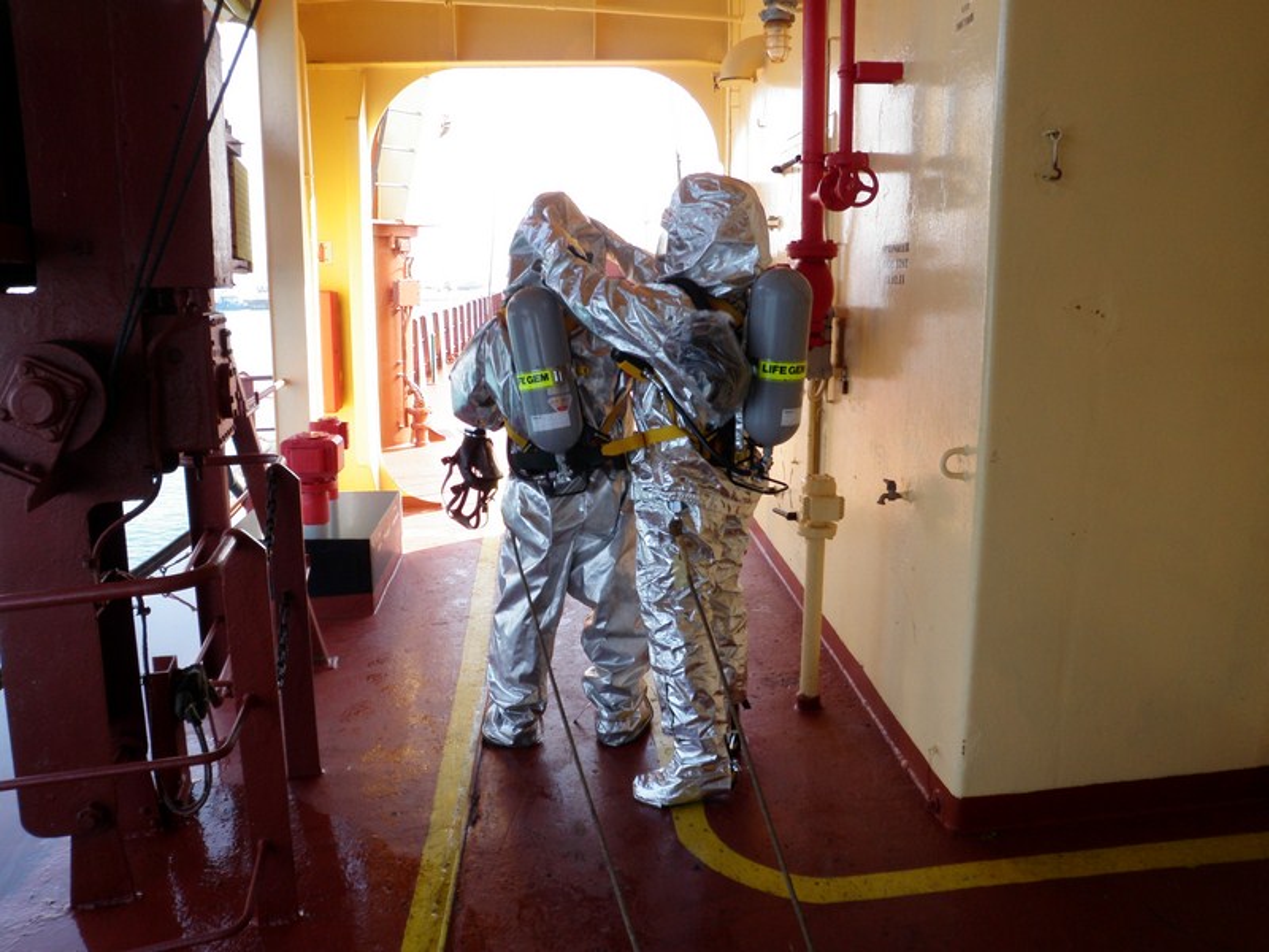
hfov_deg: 63.4
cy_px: 476
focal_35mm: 28
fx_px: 1026
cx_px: 634
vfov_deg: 49.7
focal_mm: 5
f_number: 3.5
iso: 50
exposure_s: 1/80
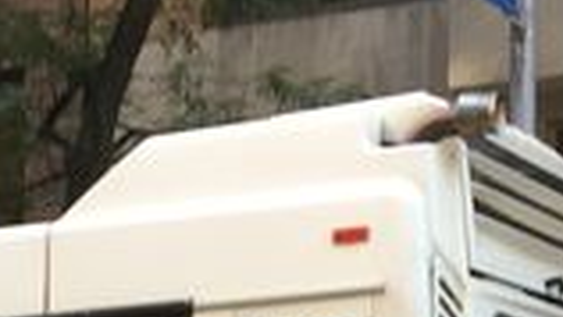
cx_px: -271
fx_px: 2389
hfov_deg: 12.8
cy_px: 695
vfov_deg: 7.2
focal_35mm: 160
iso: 32
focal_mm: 4.15
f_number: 2.2
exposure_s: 1/60
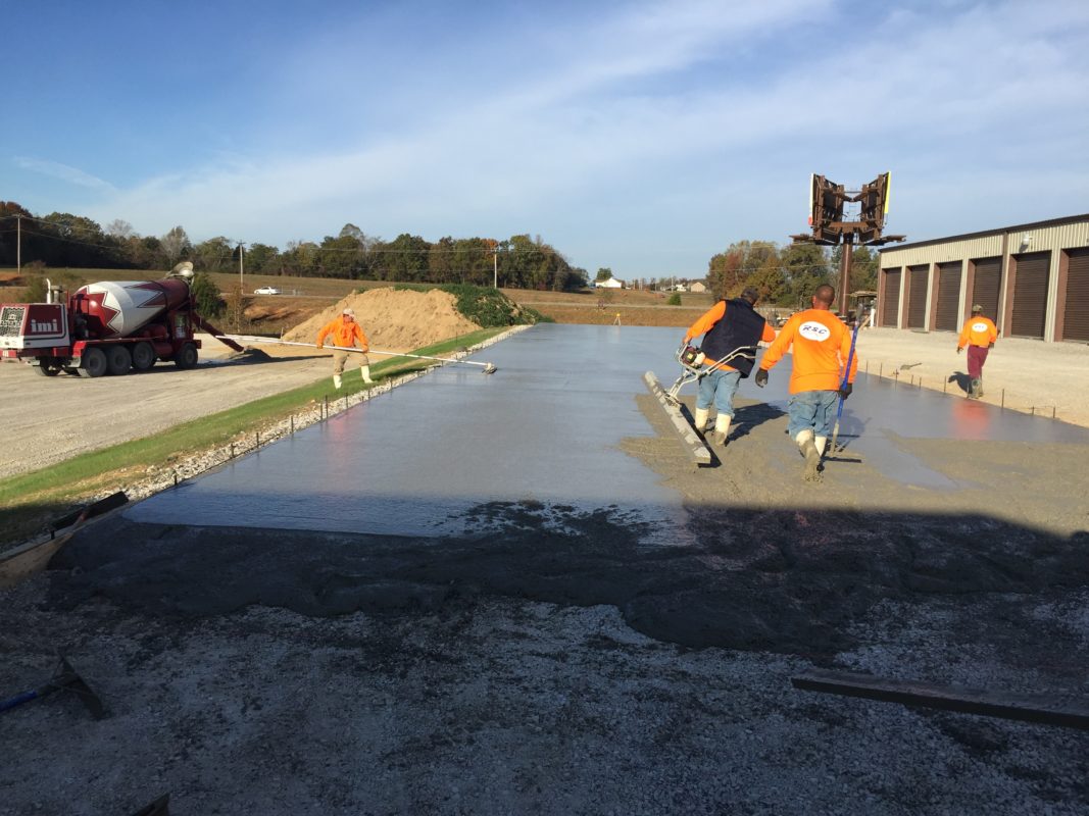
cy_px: 408
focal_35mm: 29
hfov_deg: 61.7
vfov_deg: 48.2
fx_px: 912
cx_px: 544
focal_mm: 4.15
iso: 32
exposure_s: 1/1883
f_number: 2.2
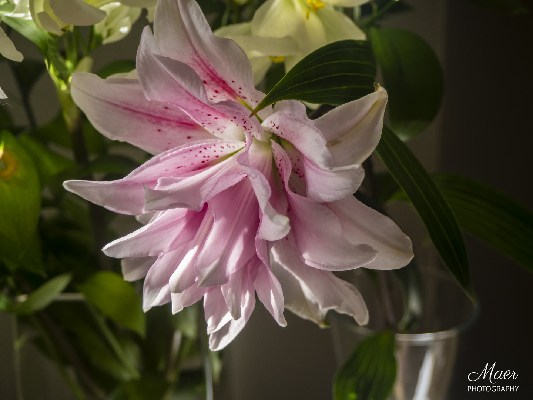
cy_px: 200
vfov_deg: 29.1
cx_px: 266
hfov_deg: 38.2
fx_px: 770
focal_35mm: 50
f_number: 4.7
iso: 200
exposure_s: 1/50
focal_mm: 25
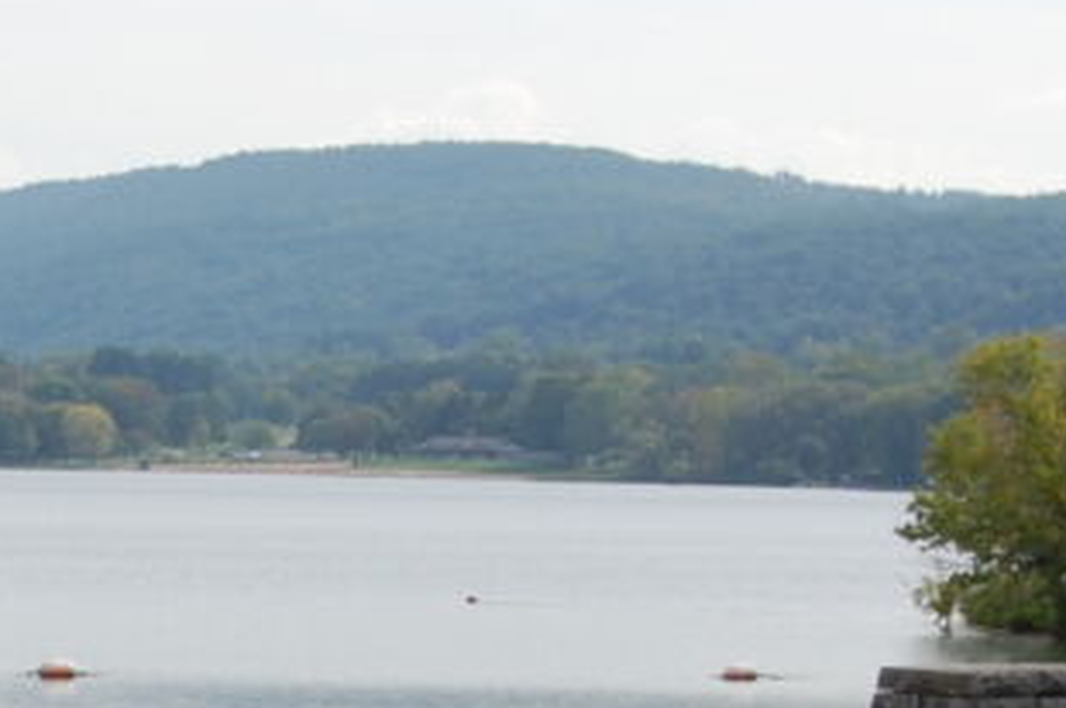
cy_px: 856
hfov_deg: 10.8
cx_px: -261
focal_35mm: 186
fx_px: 5502
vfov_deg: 7.3
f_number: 9
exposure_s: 1/320
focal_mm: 32
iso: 200
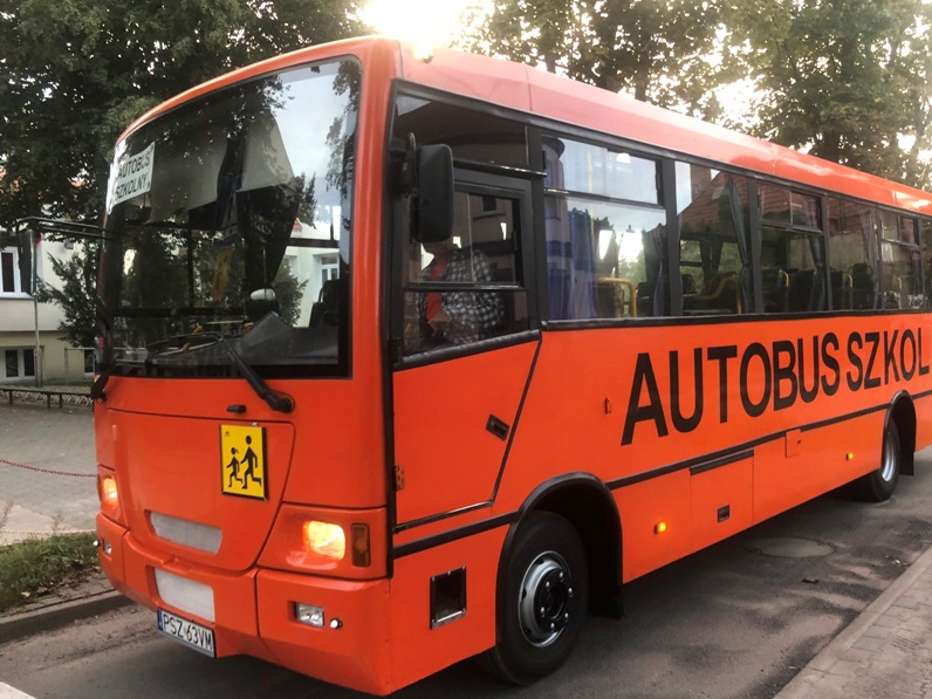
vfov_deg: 45.4
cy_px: 373
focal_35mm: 31
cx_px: 499
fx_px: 835
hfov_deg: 58.3
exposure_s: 1/30
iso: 40
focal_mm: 3.99
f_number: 1.8
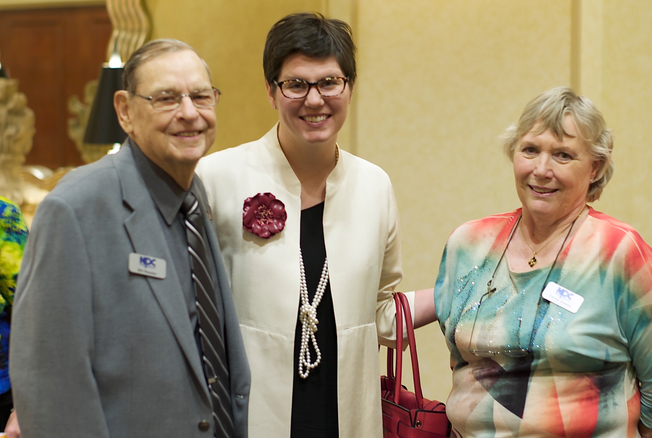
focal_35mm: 67
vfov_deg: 20.4
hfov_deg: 30.0
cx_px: 326
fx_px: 1216
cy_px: 219
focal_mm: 50
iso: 160
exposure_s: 1/16
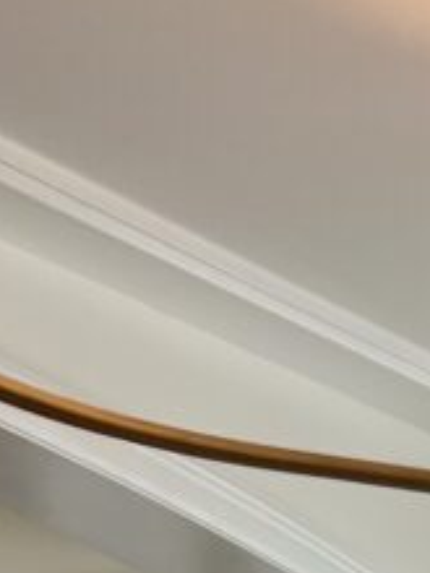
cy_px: 1115
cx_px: 644
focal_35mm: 121
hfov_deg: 11.7
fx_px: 2004
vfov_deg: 14.0
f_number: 1.5
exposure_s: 1/60
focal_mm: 5.7
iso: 64
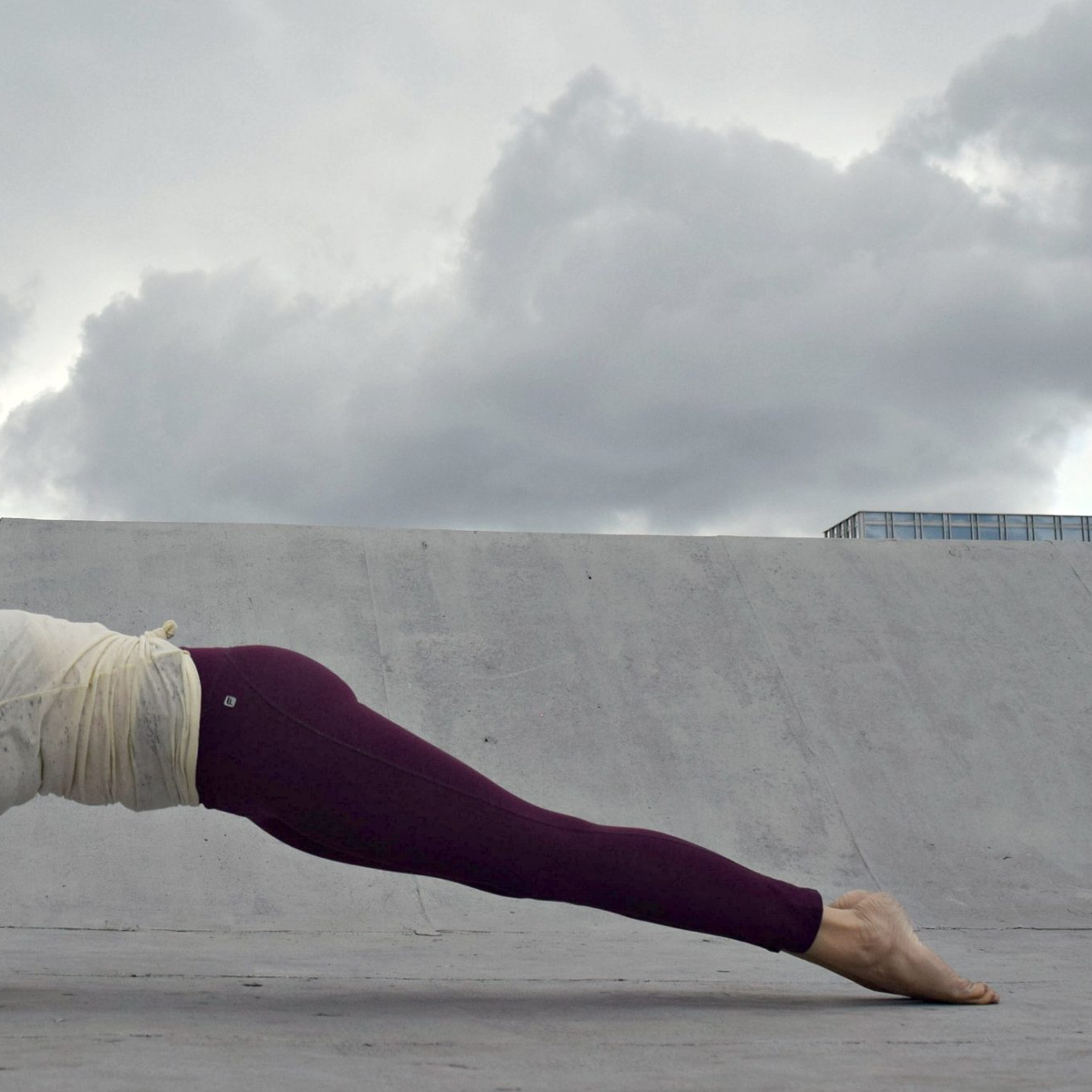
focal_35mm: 39
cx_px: 269
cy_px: 556
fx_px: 1392
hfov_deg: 41.5
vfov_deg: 42.8
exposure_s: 1/2500
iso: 280
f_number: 5
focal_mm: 20
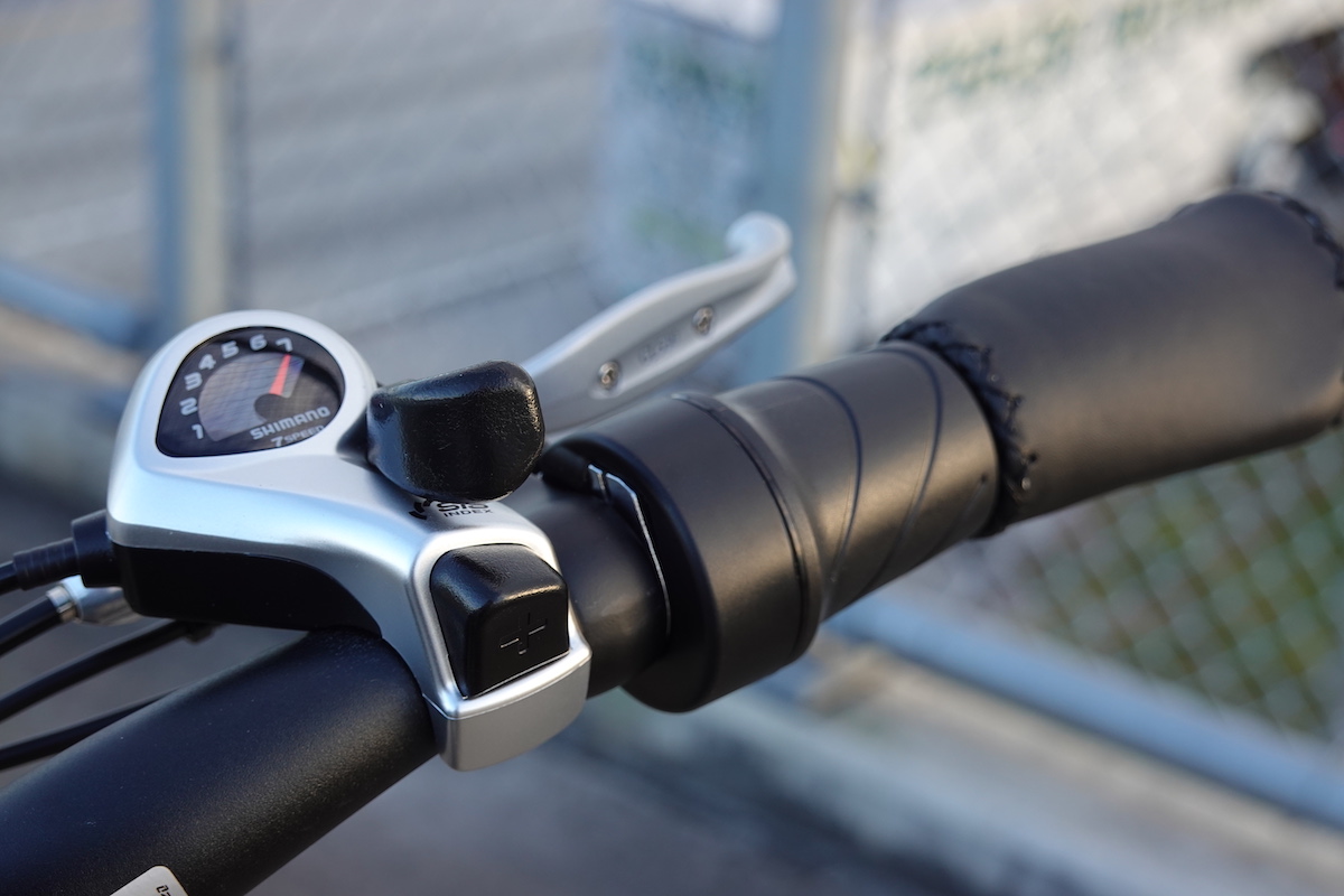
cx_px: 672
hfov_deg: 30.5
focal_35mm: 66
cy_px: 448
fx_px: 2464
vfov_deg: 20.6
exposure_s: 1/80
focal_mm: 24.35
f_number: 4
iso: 125
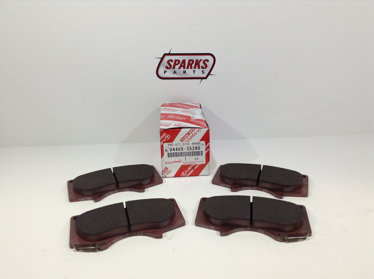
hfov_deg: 55.4
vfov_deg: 42.8
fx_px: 356
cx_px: 187
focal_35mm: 33
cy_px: 140
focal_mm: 3.3
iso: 40
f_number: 2.4
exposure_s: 1/24
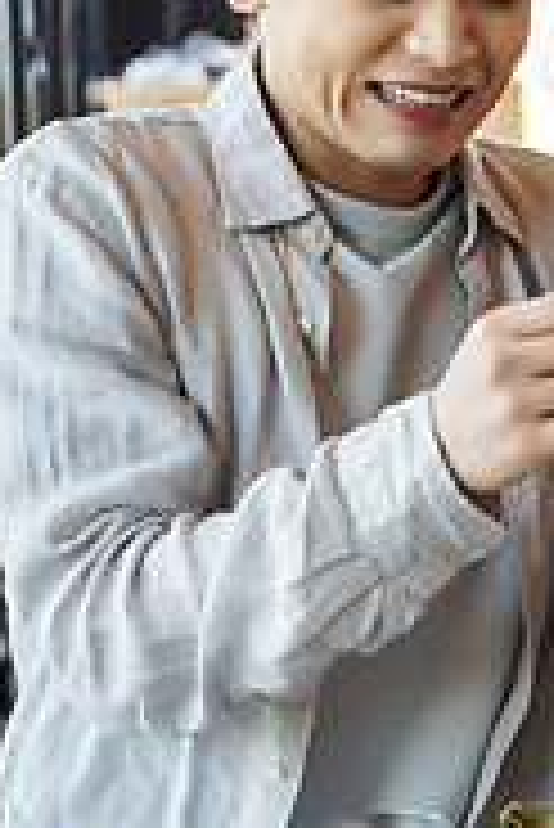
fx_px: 2857
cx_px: 667
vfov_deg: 16.5
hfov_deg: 10.9
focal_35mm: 124
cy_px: 378
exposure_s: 1/640
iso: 800
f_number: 2.8
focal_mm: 38
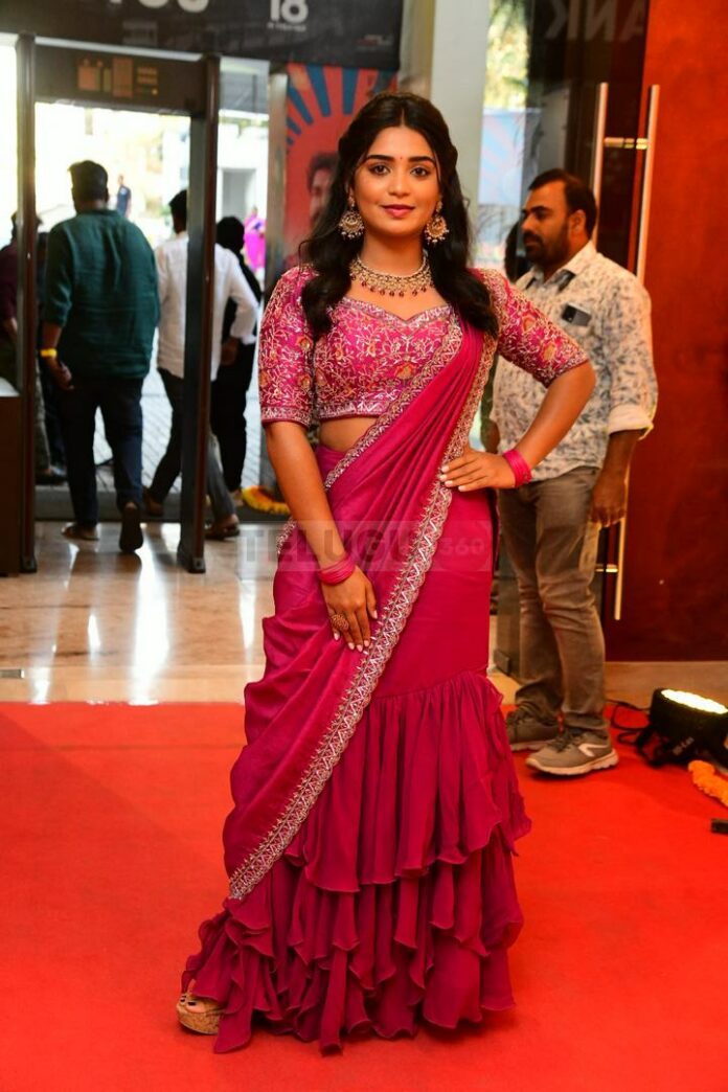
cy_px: 546
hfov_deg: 24.6
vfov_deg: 36.2
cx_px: 364
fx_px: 1668
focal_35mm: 55
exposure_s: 1/125
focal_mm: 55
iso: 3200
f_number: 5.6
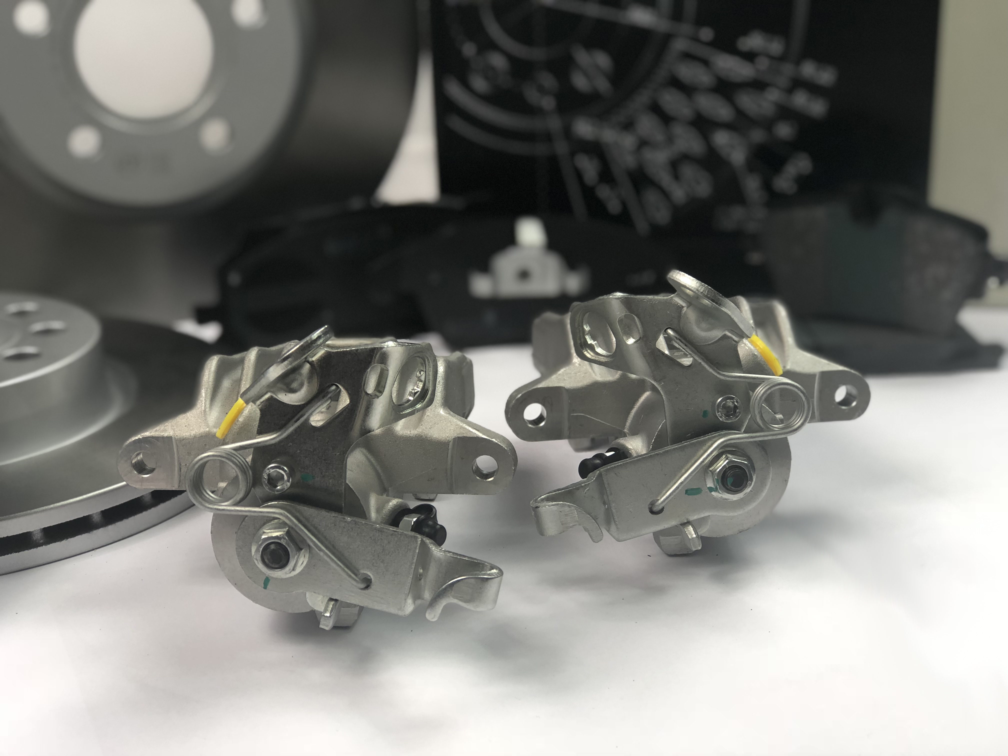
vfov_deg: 25.7
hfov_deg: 33.8
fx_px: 1660
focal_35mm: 57
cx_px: 504
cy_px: 378
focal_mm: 6.6
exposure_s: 1/33
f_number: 2.8
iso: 20
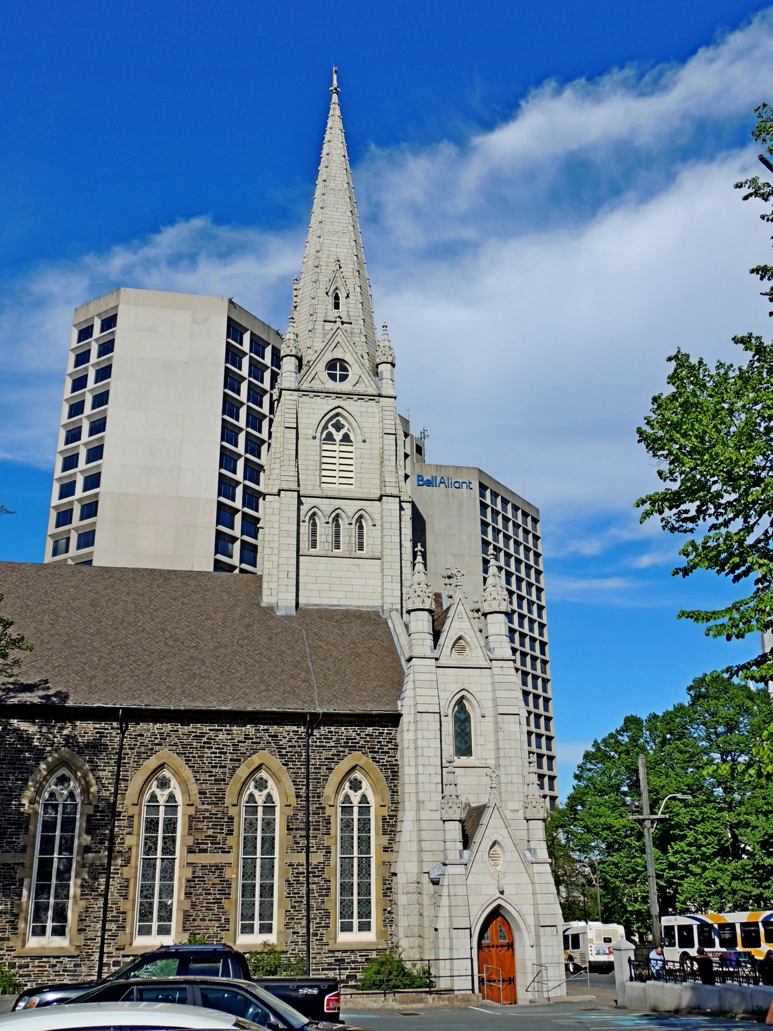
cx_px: 386
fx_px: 983
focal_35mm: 33
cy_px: 516
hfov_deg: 42.9
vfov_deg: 55.4
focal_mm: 5.8
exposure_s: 1/1250
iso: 100
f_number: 4.5
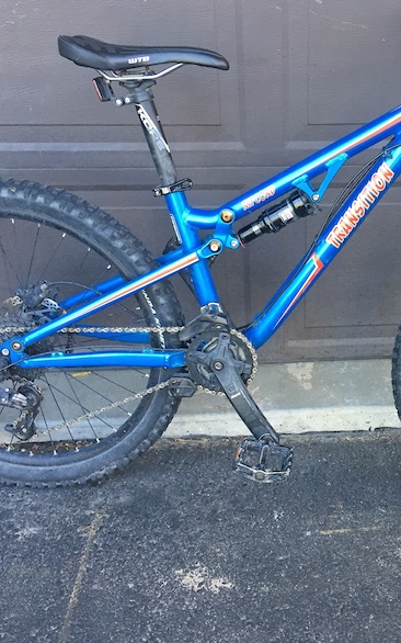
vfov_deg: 47.2
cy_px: 317
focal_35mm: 42
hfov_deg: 29.8
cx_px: 319
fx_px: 735
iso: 40
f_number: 2.2
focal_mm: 4.15
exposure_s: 1/30
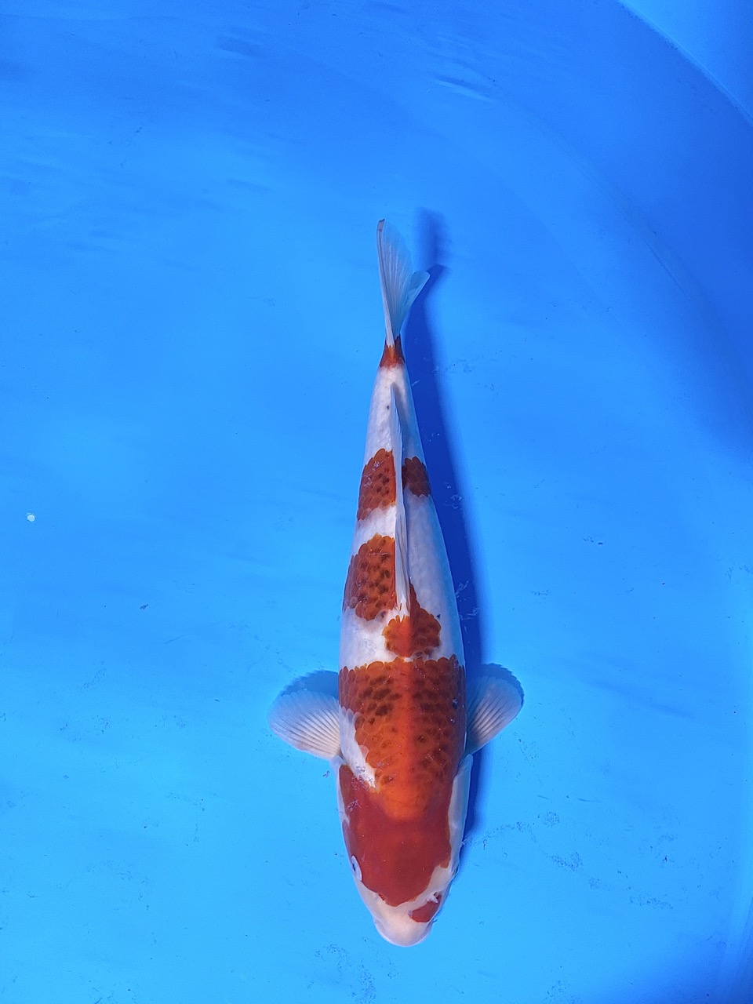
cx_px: 376
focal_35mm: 26
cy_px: 502
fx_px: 754
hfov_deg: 53.1
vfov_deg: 67.3
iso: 64
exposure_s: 1/100
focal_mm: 4.25
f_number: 1.8
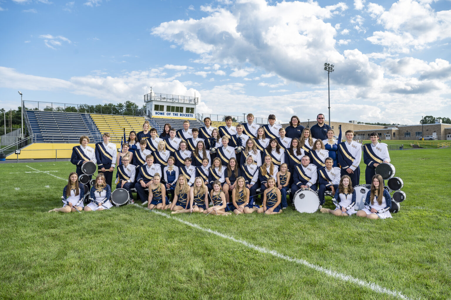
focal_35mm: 28
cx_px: 226
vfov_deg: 47.1
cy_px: 150
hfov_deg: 66.4
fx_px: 344
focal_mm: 27.5
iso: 125
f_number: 6.3
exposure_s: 1/250
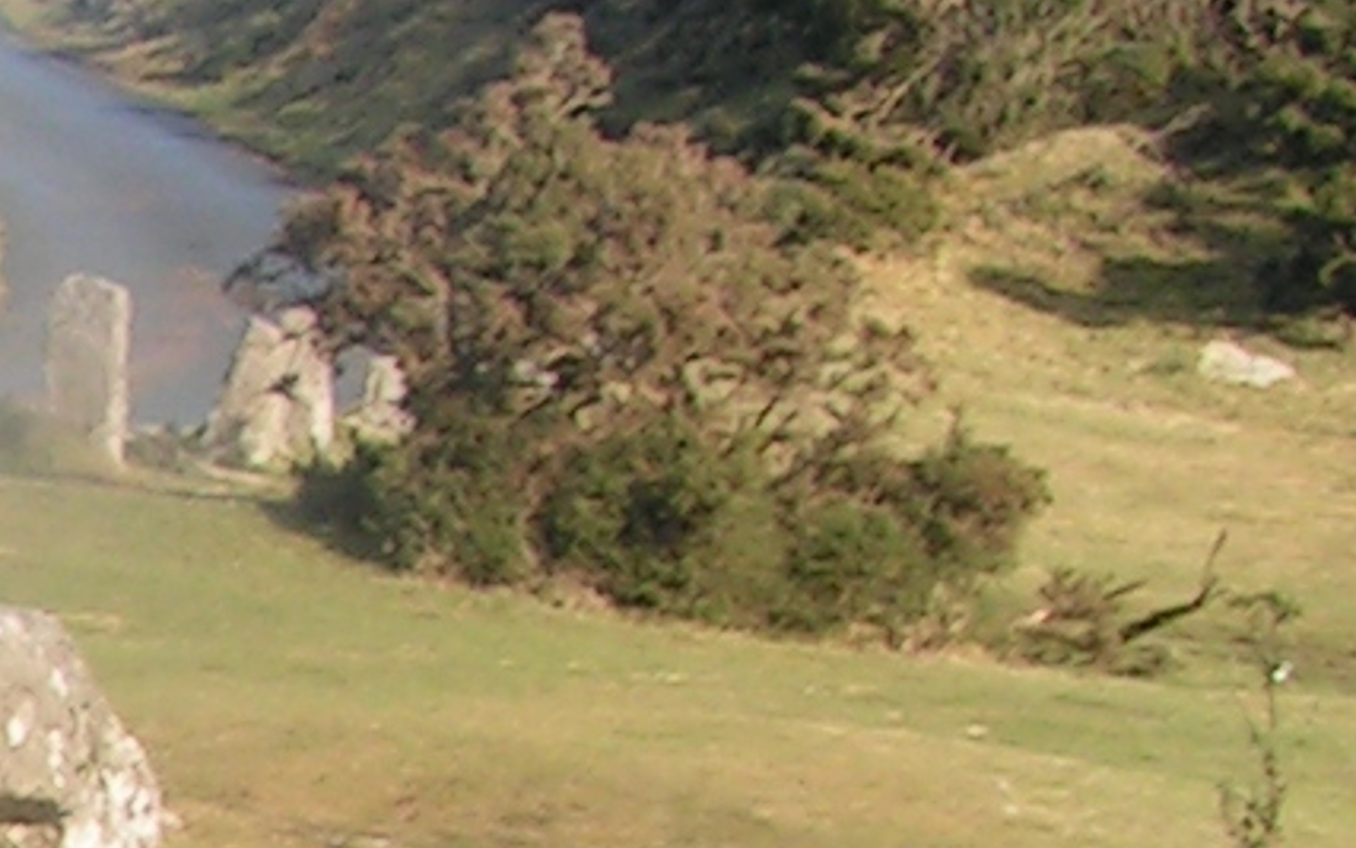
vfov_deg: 6.6
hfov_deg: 9.6
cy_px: 1515
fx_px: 7133
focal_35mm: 193
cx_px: -1893
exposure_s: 1/100
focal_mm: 5.8
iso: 50
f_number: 5.6
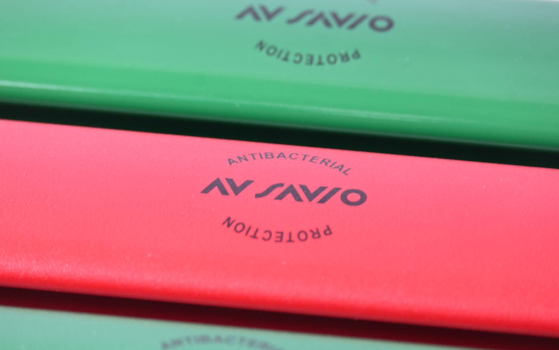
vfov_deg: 4.6
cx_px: 289
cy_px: 205
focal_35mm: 286
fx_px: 4351
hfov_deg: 7.4
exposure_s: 2.5
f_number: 5.6
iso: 250
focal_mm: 165
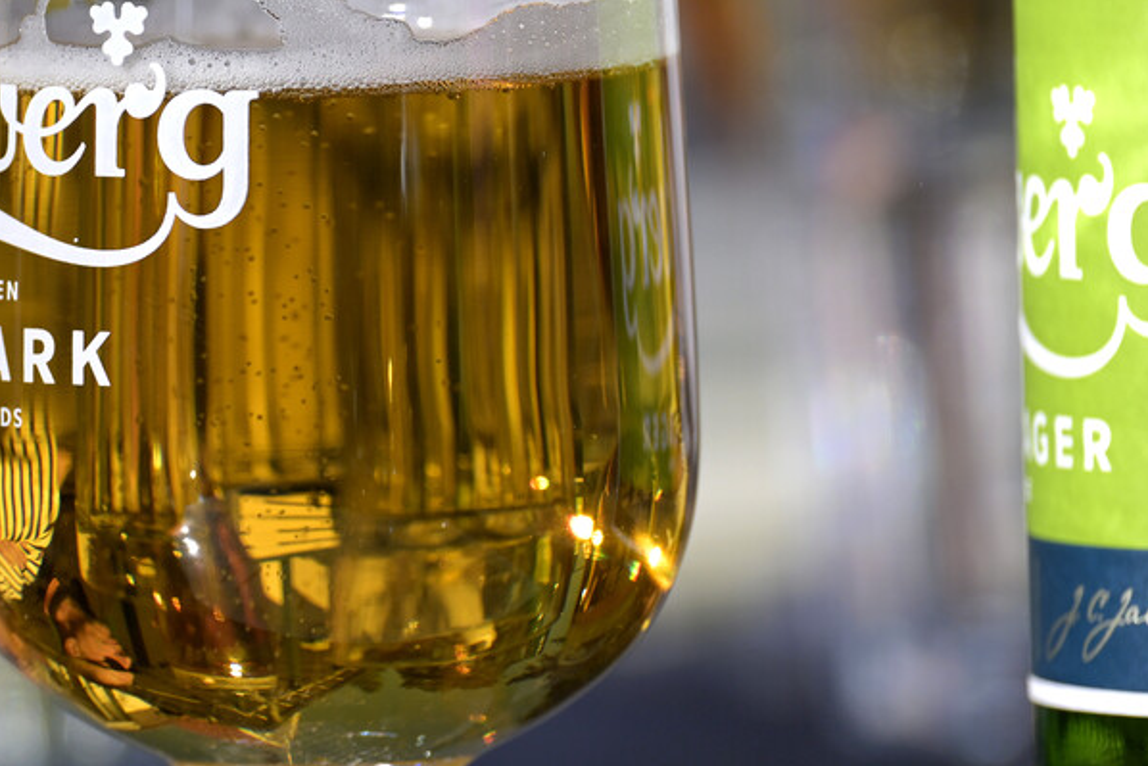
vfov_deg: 1.7
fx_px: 26441
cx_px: -132
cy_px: 300
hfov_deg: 2.5
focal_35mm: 829
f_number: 5.3
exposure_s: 1/2000
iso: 280
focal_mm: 310
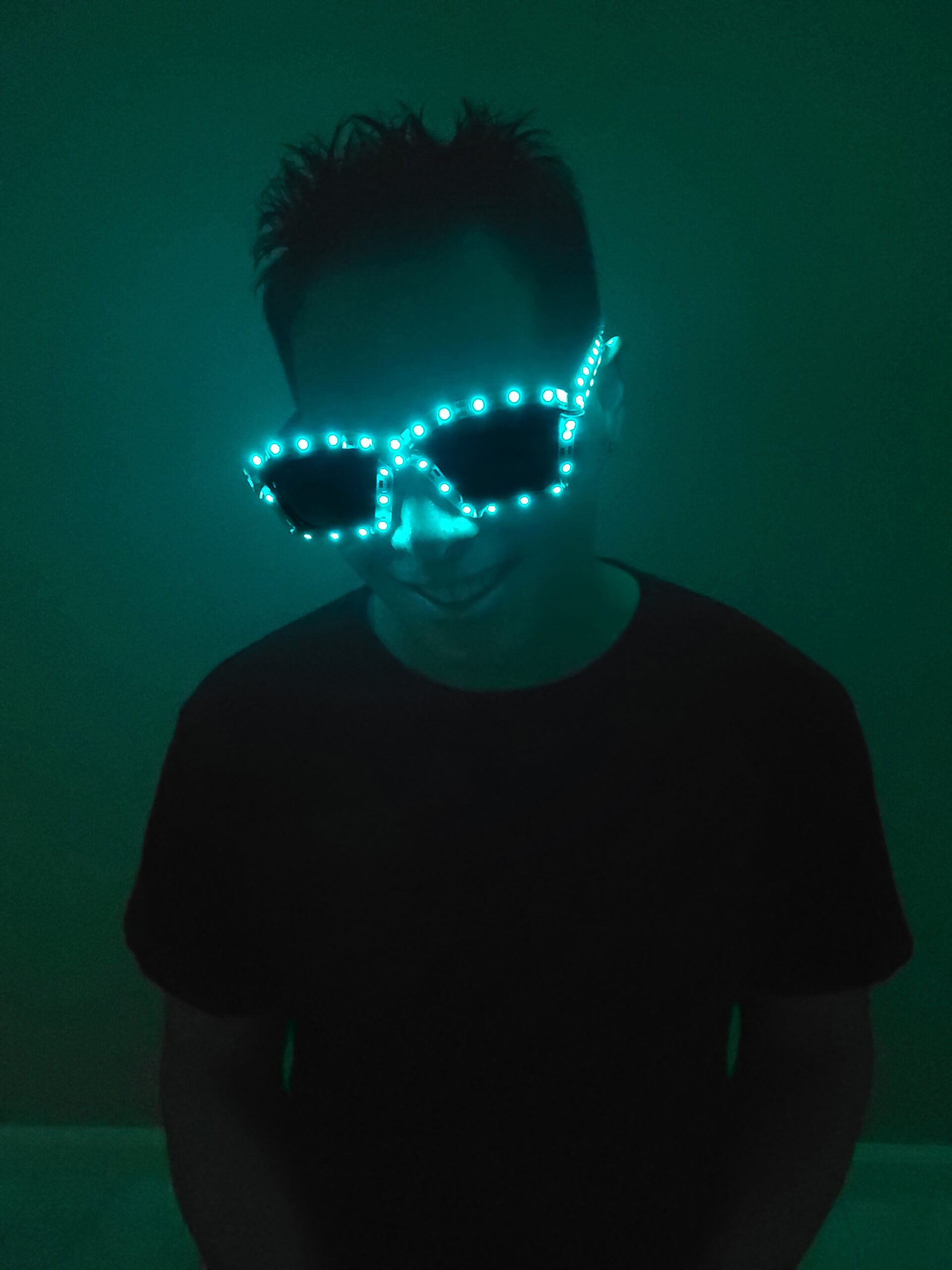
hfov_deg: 53.1
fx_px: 953
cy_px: 635
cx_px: 476
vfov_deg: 67.3
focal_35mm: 26
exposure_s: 1/180
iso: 3200
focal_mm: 5.4
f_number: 1.8
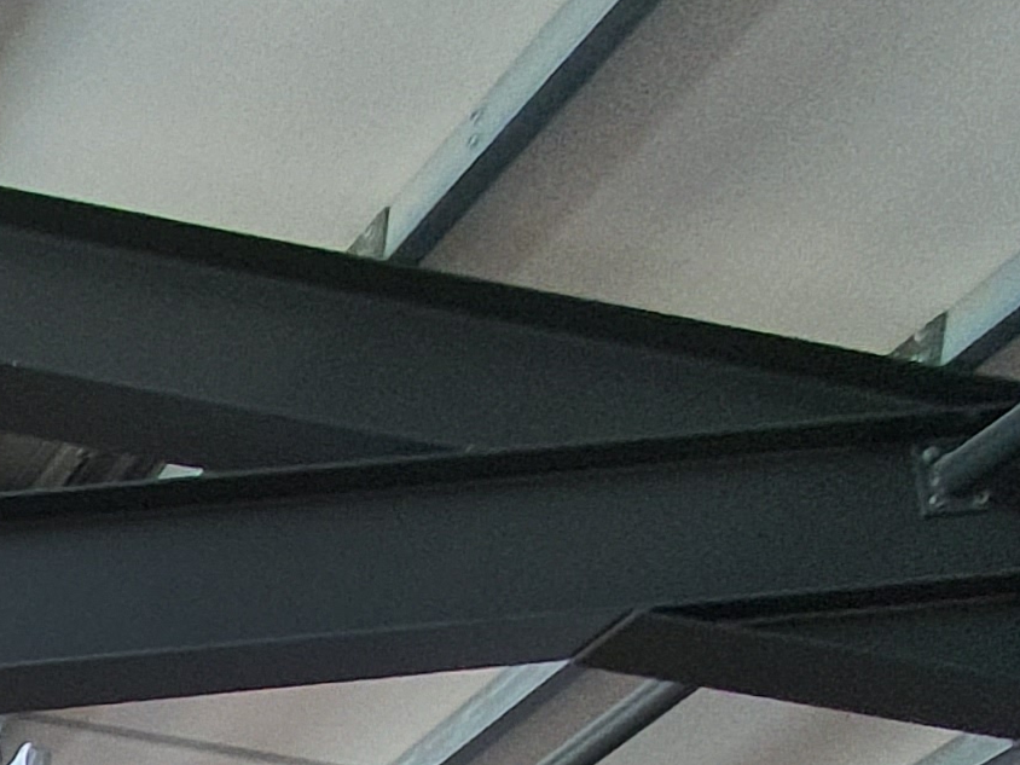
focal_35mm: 71
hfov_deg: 18.3
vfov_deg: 13.5
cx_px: -1019
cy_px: 1942
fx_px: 2092
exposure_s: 1/100
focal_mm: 1.8
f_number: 2.2
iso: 50
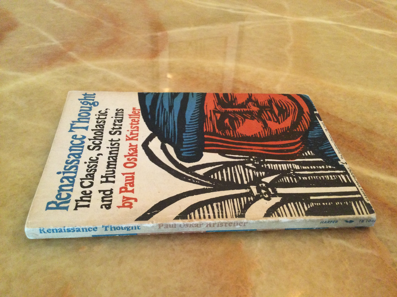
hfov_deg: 58.4
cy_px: 148
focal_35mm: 31
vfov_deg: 45.4
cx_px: 198
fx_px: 356
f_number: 2.4
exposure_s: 1/30
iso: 200
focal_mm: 3.3
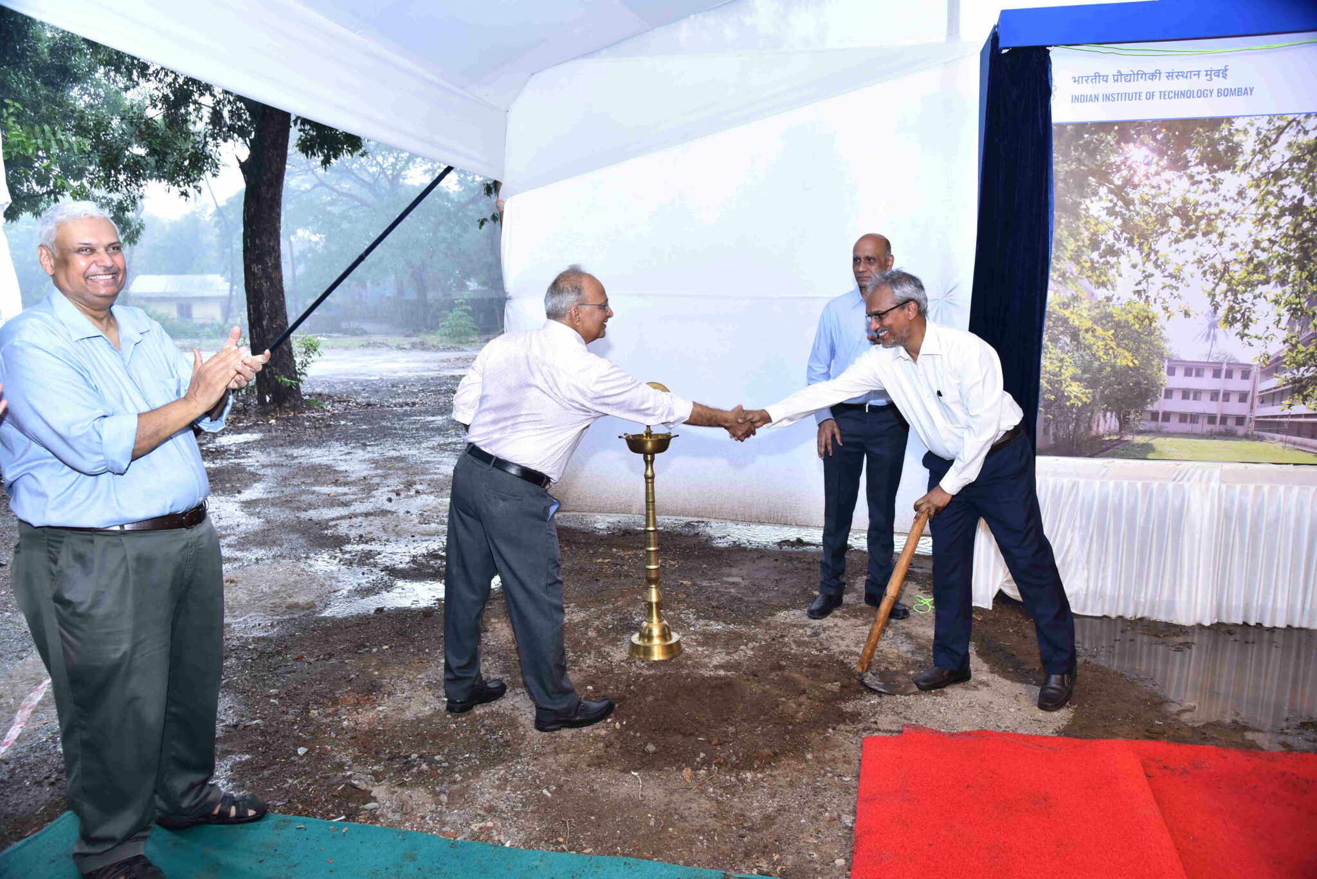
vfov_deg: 53.2
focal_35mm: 24
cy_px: 440
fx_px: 878
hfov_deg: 73.7
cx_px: 658
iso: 640
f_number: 5
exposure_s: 1/125
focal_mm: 24
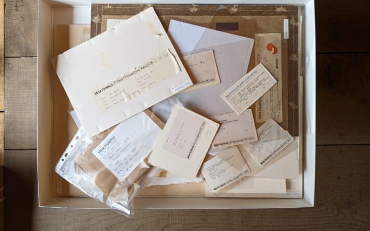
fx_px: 262
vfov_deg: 47.4
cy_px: 97
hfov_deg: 70.4
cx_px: 186
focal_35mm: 26
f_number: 1.85
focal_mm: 6.81
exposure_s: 1/53.3
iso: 66
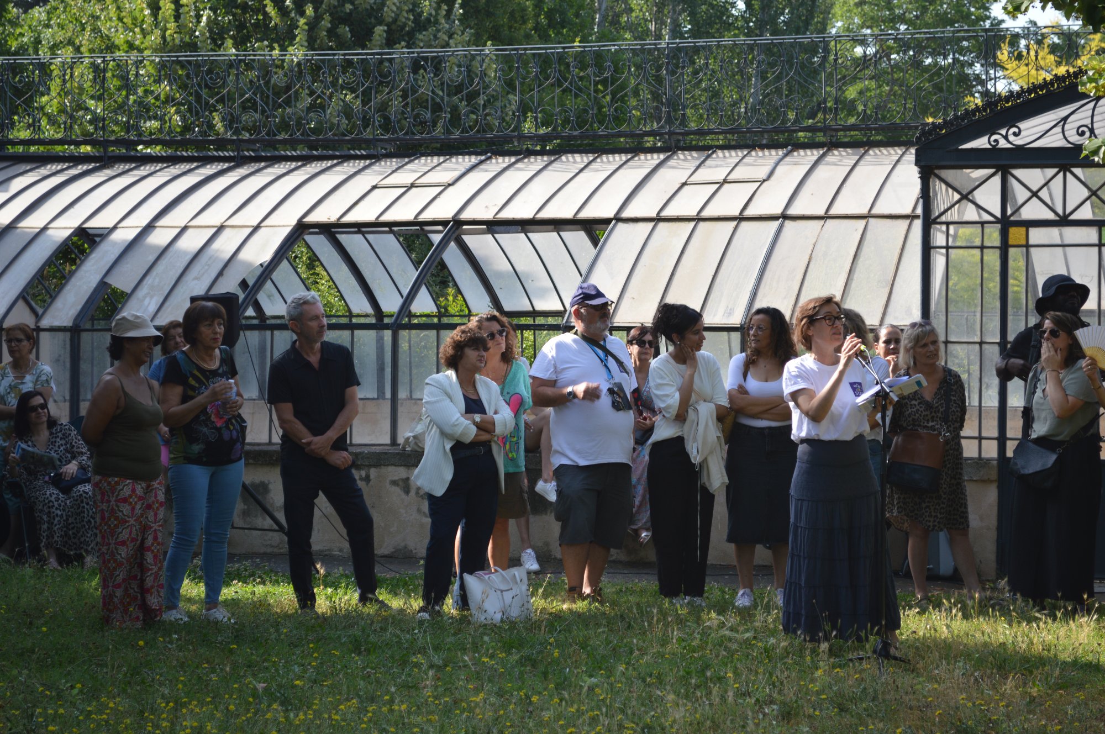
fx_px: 2530
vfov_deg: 16.5
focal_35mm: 82
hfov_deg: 24.6
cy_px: 367
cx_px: 552
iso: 100
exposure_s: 1/125
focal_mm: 55
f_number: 5.6
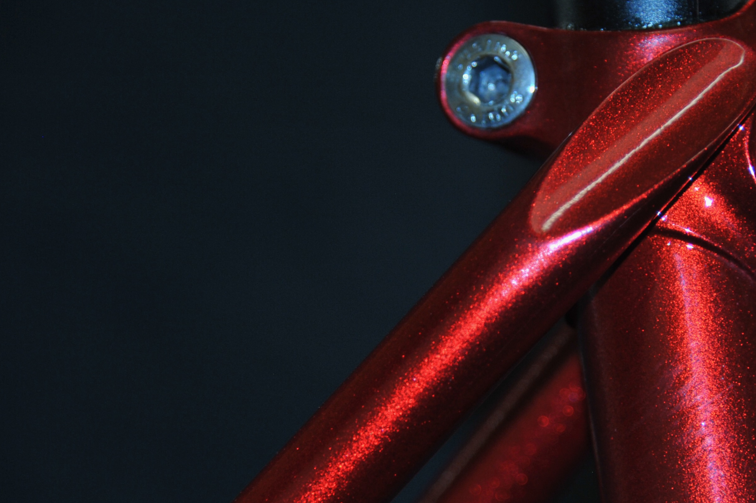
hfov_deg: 5.8
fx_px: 7409
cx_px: 623
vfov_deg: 3.9
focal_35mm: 353
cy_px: 221
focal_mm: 200
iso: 800
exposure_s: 1/30
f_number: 5.6
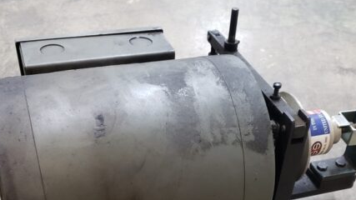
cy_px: 222
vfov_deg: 22.2
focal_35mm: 51
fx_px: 481
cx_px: 173
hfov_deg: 40.6
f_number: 1.5
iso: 250
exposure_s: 1/20
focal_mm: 4.3
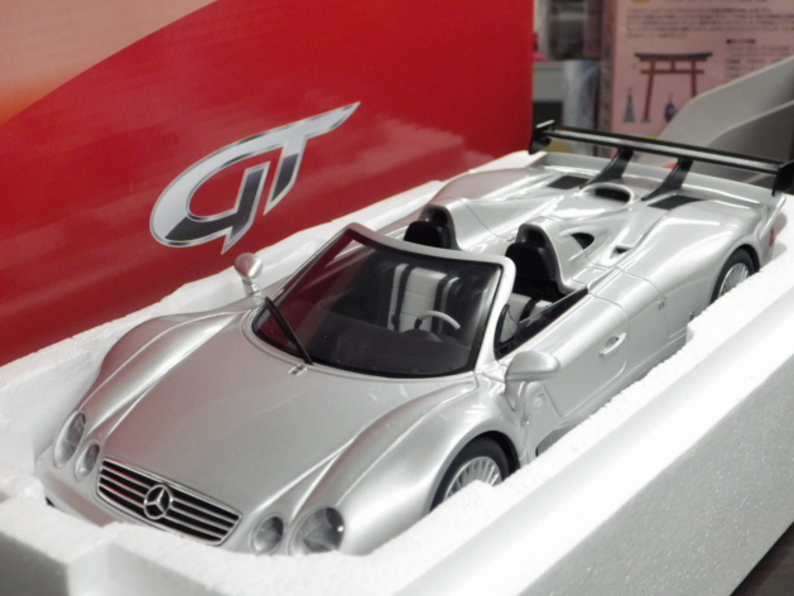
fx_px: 1377
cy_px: 294
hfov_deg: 32.2
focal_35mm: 60
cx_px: 403
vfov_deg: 24.4
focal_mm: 10.7
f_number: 4
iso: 640
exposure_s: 1/60
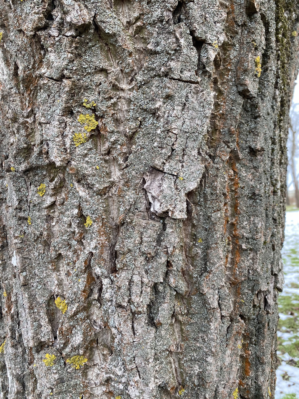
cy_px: 200
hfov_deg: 53.1
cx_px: 150
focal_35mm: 26
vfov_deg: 67.3
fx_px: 299
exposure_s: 1/122
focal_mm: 4.25
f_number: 1.8
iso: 50
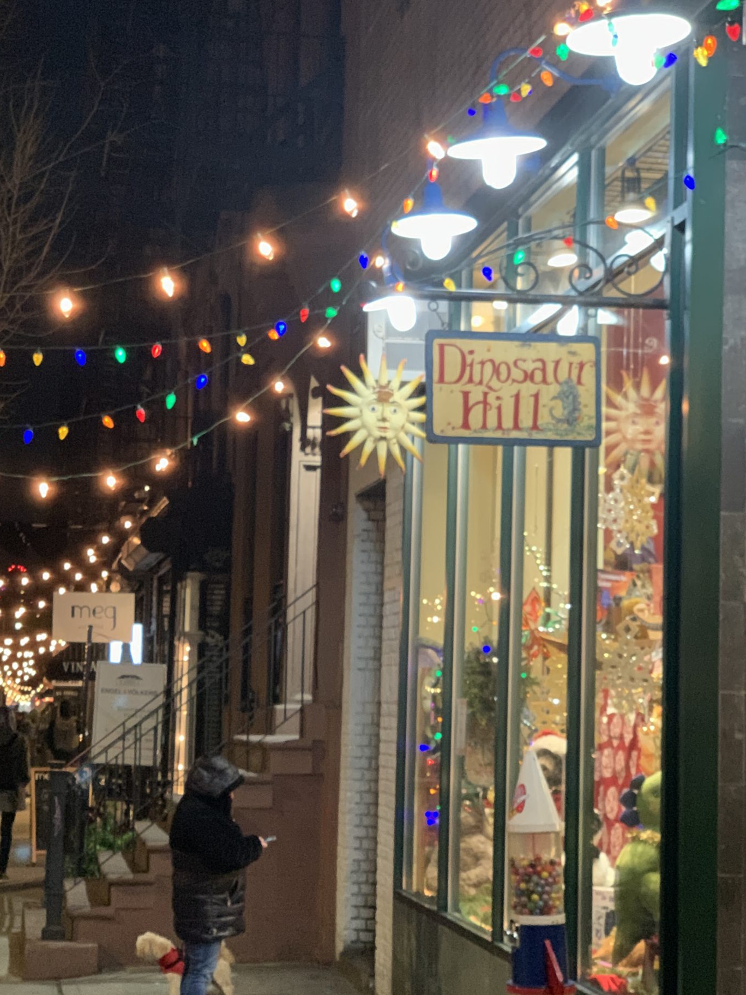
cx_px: 255
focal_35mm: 73
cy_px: 513
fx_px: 2098
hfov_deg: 20.1
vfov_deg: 26.7
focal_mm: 6
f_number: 2.4
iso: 640
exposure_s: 1/30
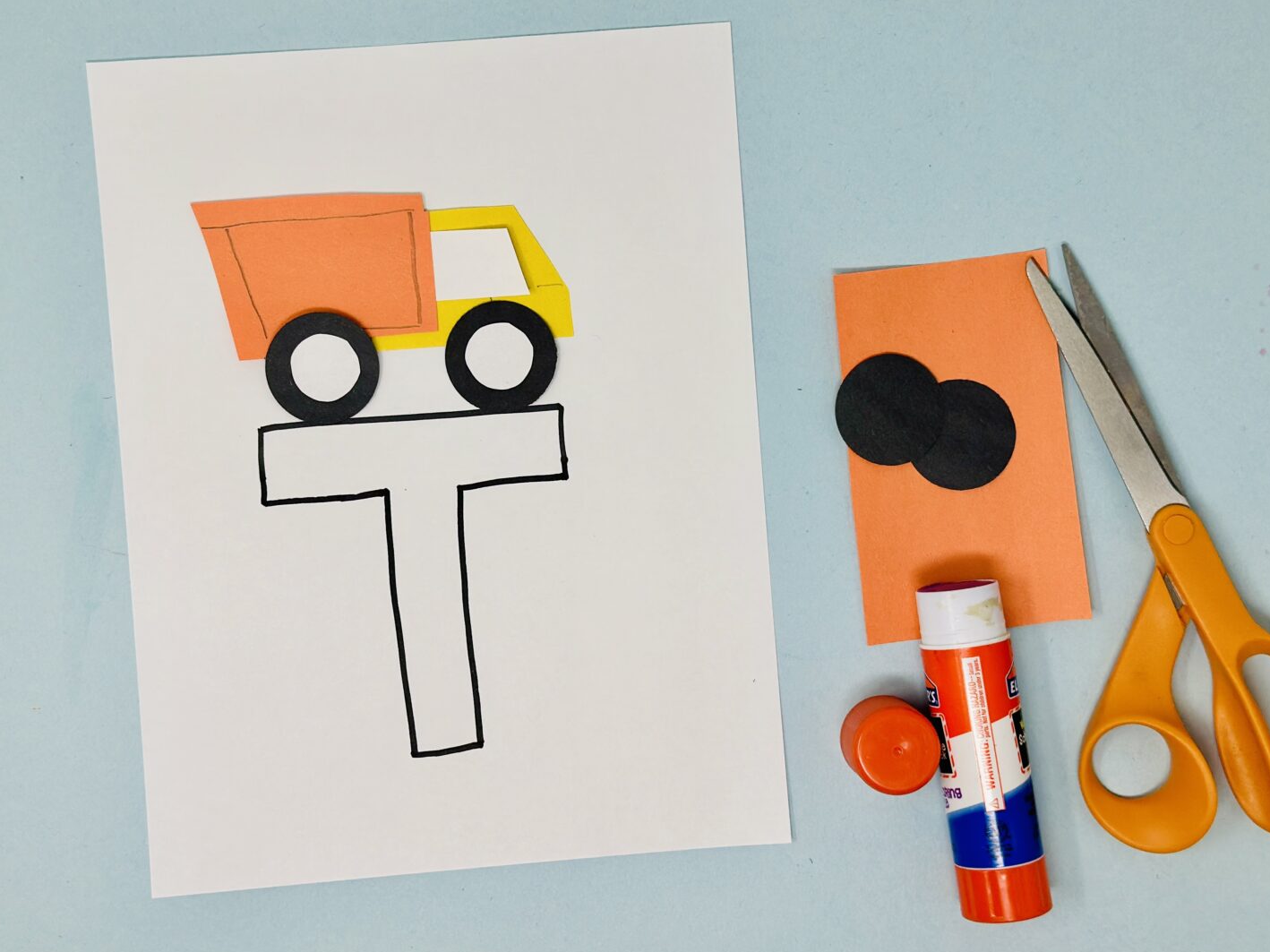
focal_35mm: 52
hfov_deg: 36.8
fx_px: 1907
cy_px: 442
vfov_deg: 28.0
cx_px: 616
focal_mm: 6.86
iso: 80
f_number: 1.78
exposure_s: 1/527
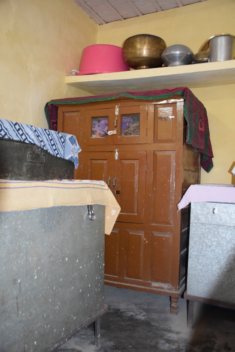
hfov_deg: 43.6
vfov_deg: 61.9
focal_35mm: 30
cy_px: 176
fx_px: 294
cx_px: 118
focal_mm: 20
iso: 3200
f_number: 3.5
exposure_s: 1/60
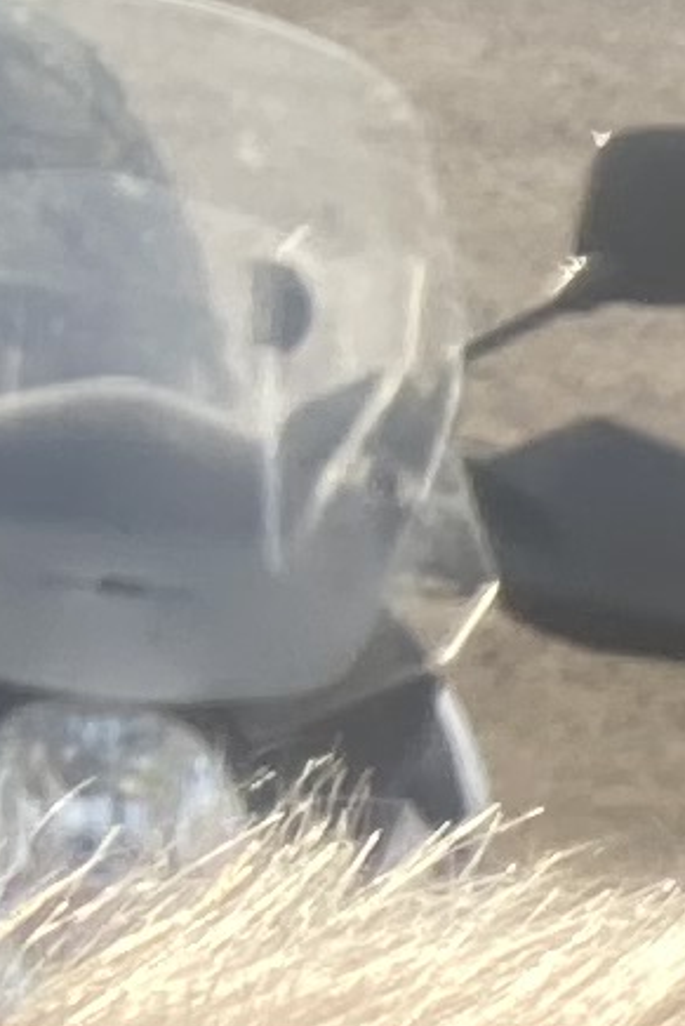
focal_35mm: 236
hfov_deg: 5.1
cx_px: 2982
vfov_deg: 8.4
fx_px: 6730
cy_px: 1908
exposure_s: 1/121
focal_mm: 2.87
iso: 20
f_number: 2.2
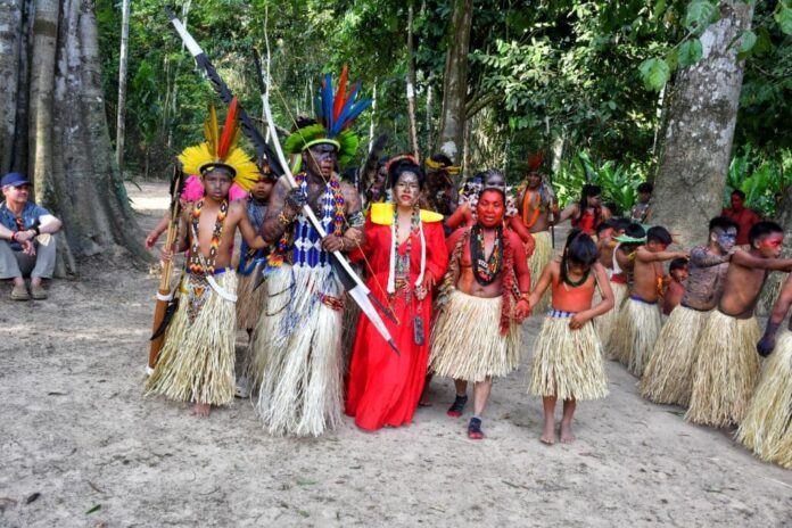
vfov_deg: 38.4
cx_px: 396
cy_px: 264
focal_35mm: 34
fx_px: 759
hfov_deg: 55.1
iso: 450
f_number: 5
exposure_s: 1/320
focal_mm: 23
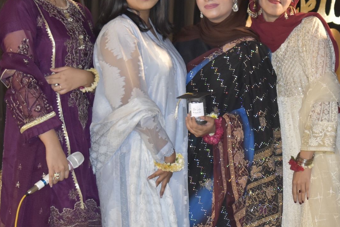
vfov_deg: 9.3
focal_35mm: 148
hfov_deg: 13.8
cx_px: 296
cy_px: 62
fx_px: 1396
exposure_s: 1/30
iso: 1000
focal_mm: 55
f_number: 5.6
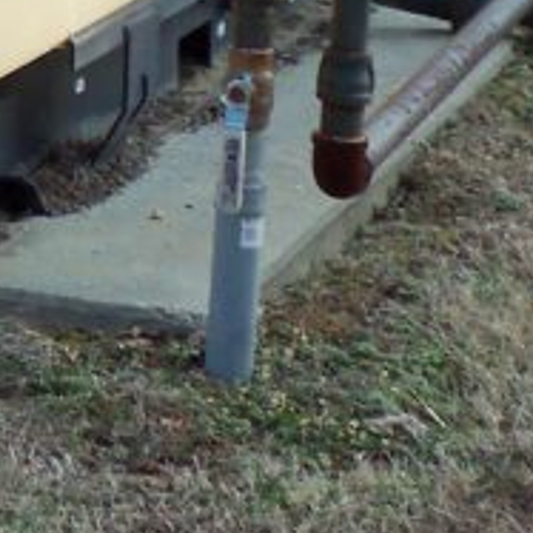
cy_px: -584
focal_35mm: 193
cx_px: -912
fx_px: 3362
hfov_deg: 8.1
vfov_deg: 8.5
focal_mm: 5.7
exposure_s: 1/320
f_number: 2.9
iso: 80
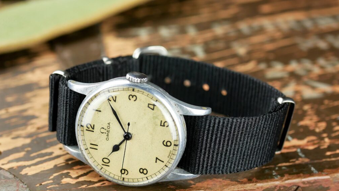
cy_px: 118
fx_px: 593
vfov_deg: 18.2
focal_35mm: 66
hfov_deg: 31.9
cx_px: 169
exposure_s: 1/125
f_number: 4.5
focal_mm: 30
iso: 800
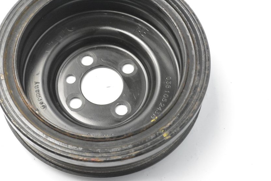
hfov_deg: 24.3
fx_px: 629
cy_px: 73
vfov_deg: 16.3
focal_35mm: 84
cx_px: 109
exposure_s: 1/250
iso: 6400
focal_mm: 45
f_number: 8
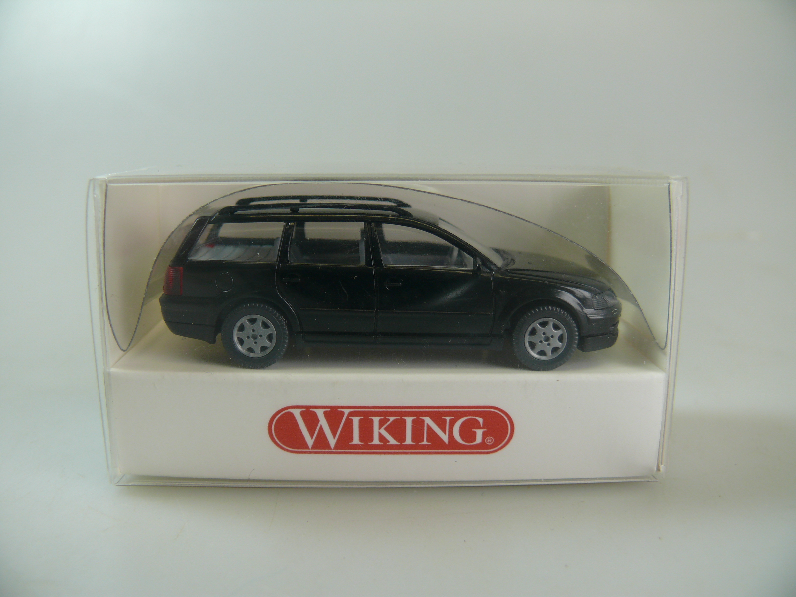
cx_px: 398
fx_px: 805
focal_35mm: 35
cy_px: 298
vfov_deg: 40.7
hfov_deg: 52.6
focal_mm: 7.4
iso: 100
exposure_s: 1/125
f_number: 3.6
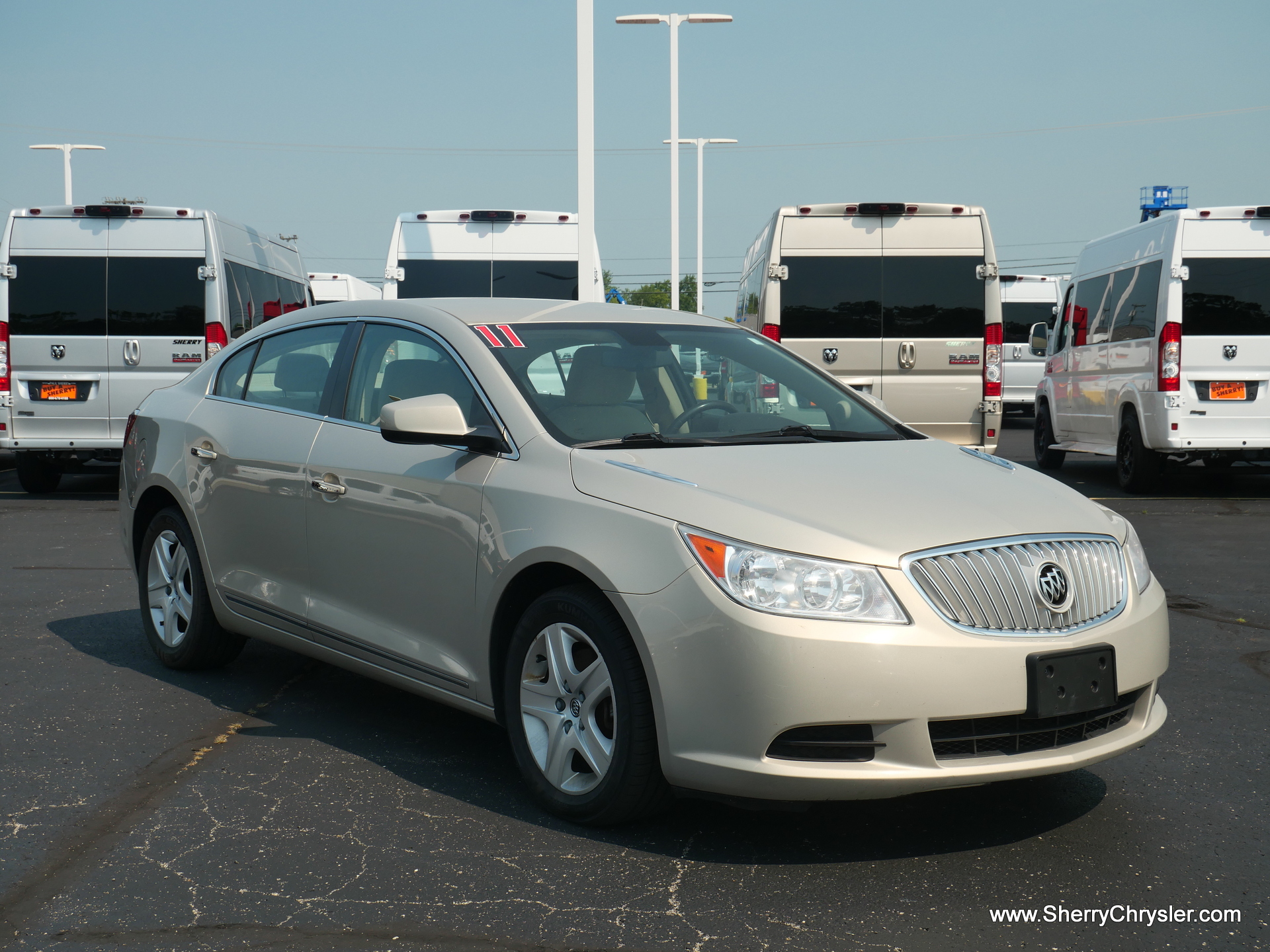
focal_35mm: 44
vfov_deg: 32.9
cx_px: 635
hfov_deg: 42.9
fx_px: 1614
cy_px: 476
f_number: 7.1
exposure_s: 1/250
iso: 200
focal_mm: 22
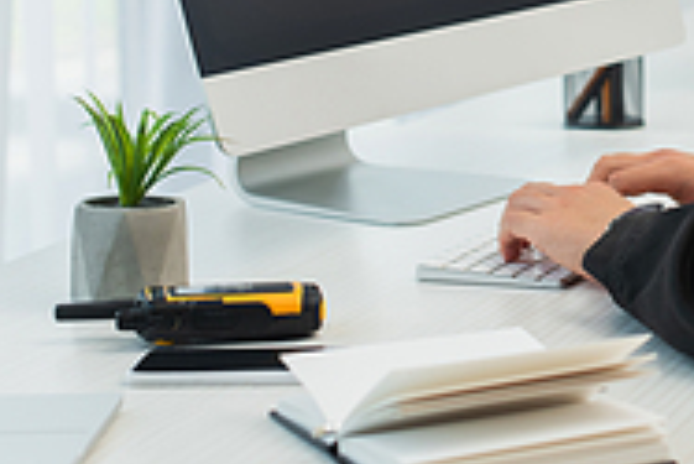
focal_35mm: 134
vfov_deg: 10.1
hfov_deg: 15.0
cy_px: -48
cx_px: 731
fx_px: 2585
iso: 160
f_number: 3.5
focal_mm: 50
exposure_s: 1/160
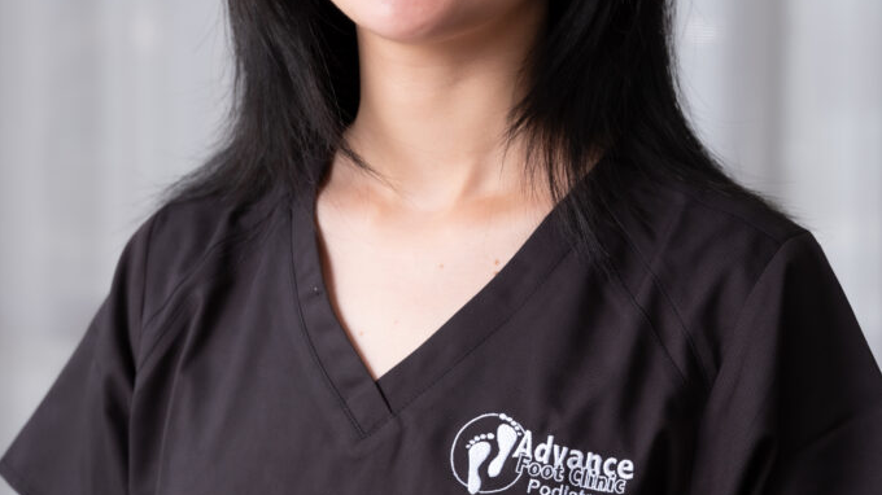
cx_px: 440
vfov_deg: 8.5
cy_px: 97
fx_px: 3320
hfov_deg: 15.1
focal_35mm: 142
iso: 100
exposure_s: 1/100
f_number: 5.6
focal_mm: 90
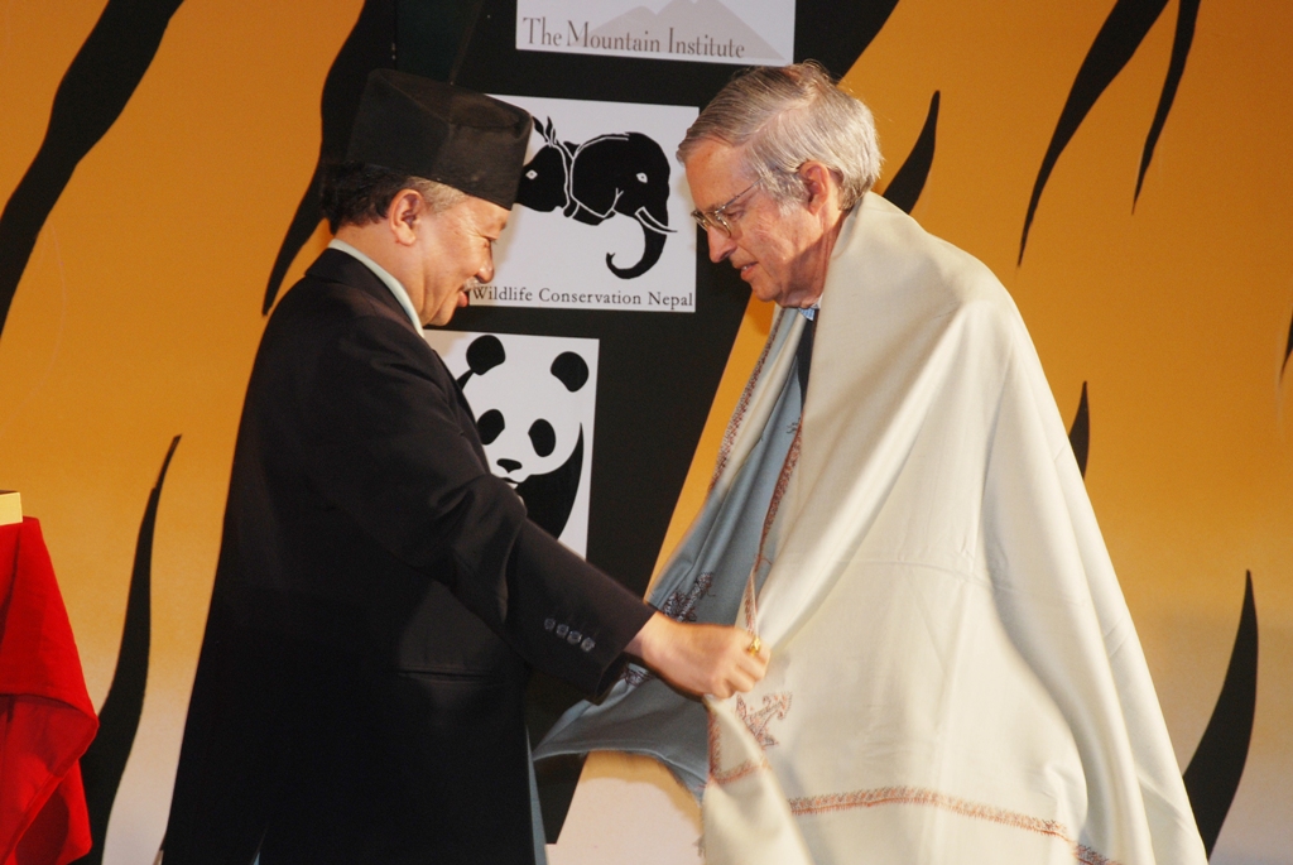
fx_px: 5123
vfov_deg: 9.7
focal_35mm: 142
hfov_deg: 14.4
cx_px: 646
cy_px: 432
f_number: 5.6
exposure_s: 1/50
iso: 250
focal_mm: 95
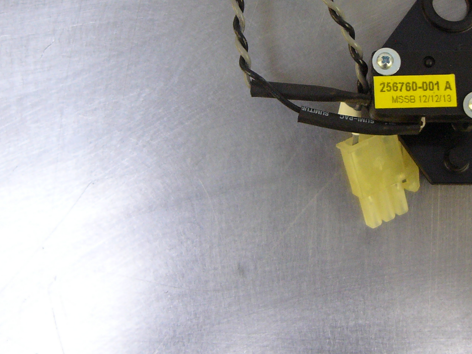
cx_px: 311
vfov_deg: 15.9
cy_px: 50
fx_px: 1255
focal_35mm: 92
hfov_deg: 21.2
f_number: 2.8
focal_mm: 8.5
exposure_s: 1/40
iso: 200
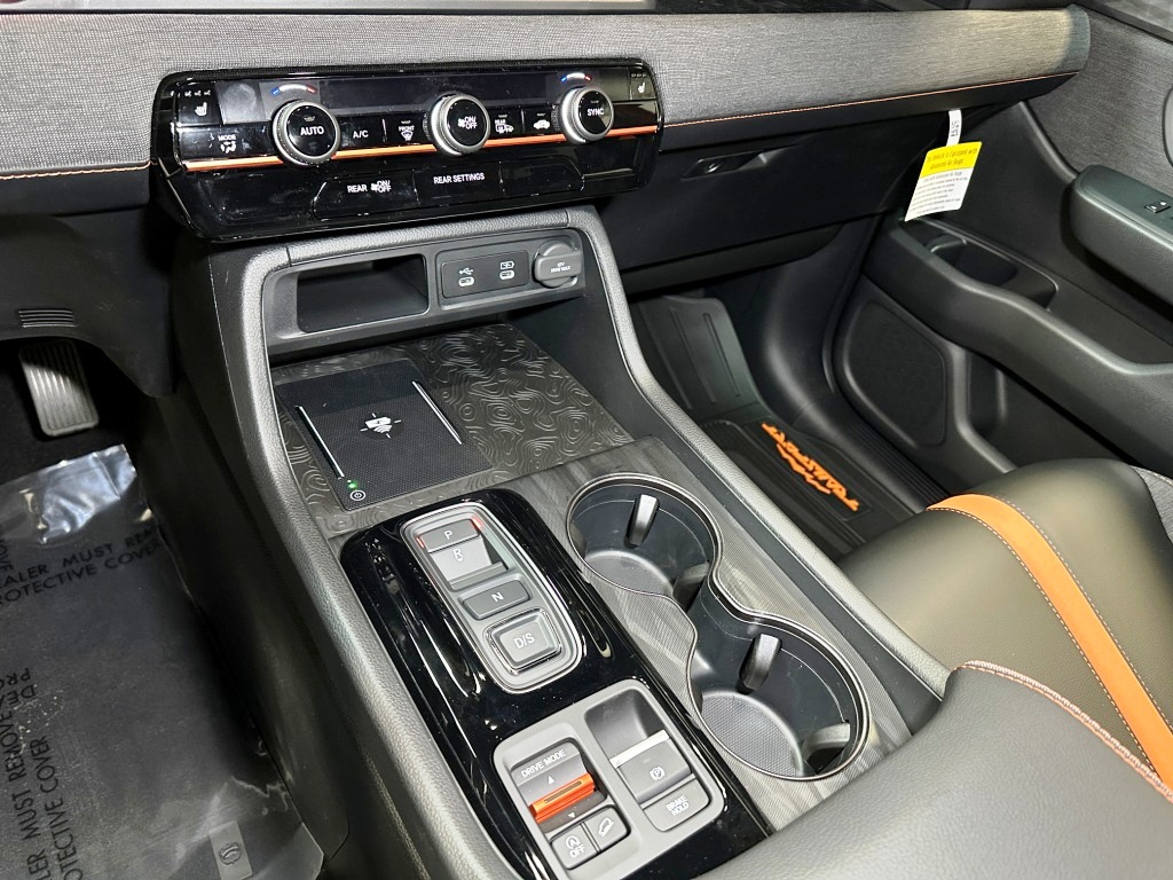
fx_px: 813
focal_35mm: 24
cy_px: 440
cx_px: 586
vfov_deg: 56.8
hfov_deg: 71.6
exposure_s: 1/30
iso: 1000
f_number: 1.78
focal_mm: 6.86
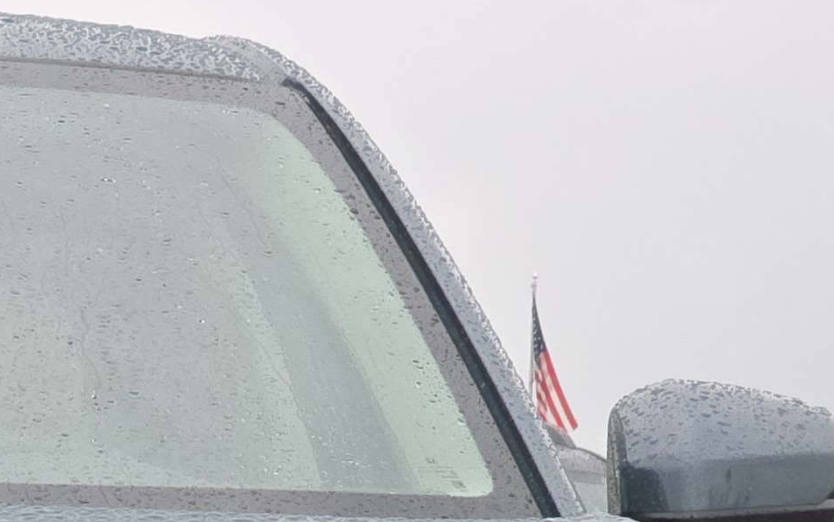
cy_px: 1214
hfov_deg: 6.7
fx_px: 7024
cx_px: -384
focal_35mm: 309
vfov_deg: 4.2
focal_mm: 7.9
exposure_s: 1/276
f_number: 2.4
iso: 50
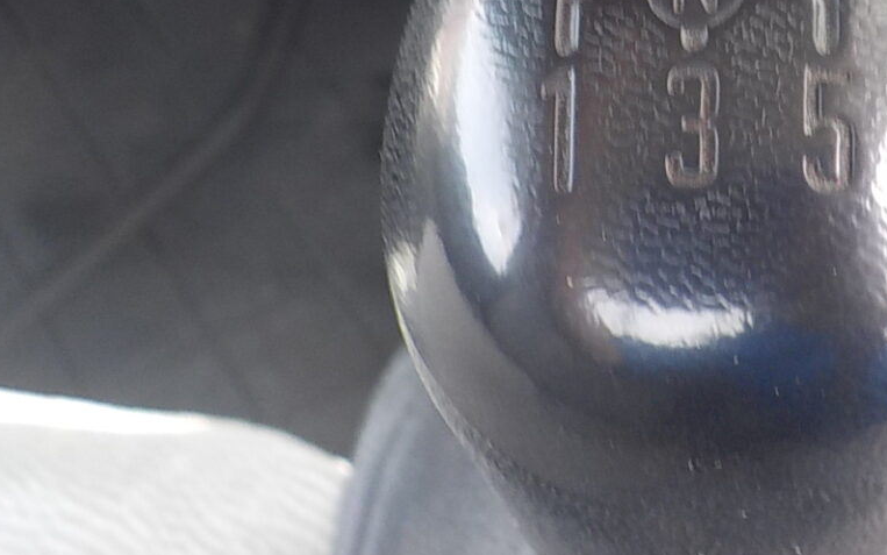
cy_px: -43
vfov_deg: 19.5
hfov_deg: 31.5
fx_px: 1547
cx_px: 639
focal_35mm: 64
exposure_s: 1/30
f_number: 3.3
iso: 125
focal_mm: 4.1
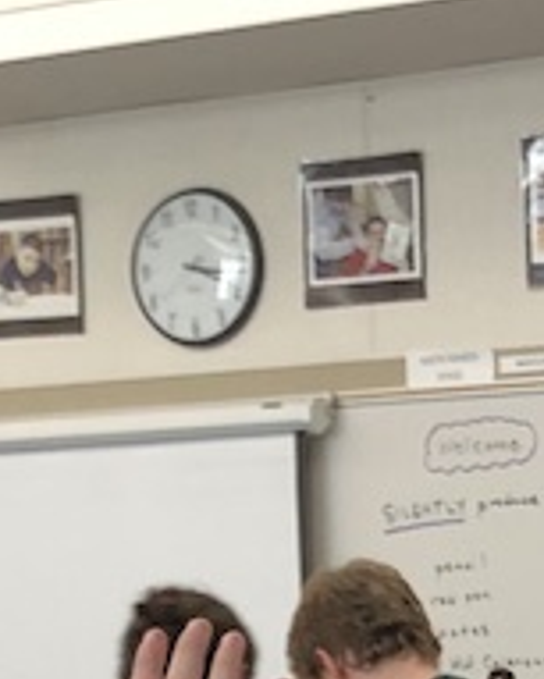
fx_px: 3459
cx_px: 537
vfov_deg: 10.5
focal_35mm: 172
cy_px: 1258
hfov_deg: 8.9
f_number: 1.8
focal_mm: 3.99
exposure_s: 1/24
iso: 40
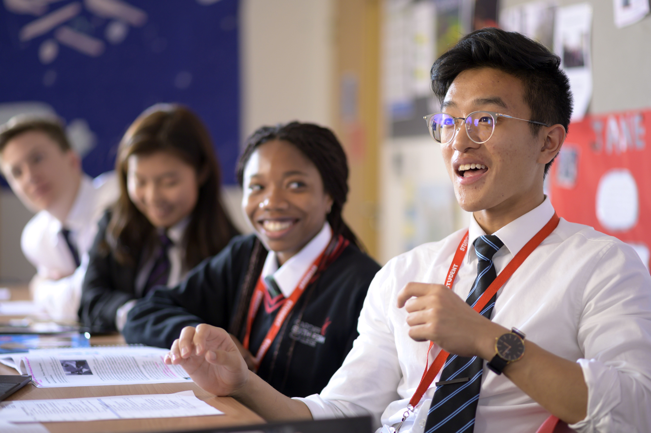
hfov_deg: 23.9
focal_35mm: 85
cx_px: 326
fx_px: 1536
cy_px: 216
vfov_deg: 16.1
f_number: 1.8
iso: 400
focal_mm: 85
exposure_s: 1/80
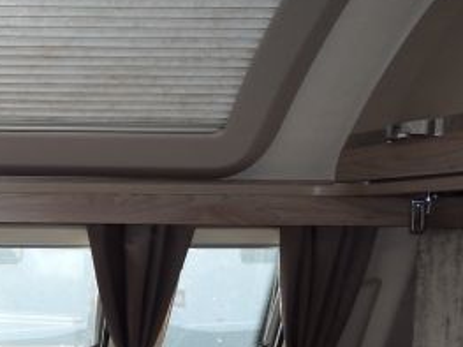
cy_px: 319
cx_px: -69
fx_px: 936
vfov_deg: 20.5
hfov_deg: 25.4
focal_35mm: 70
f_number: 3
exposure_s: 1/125
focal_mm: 4
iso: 125
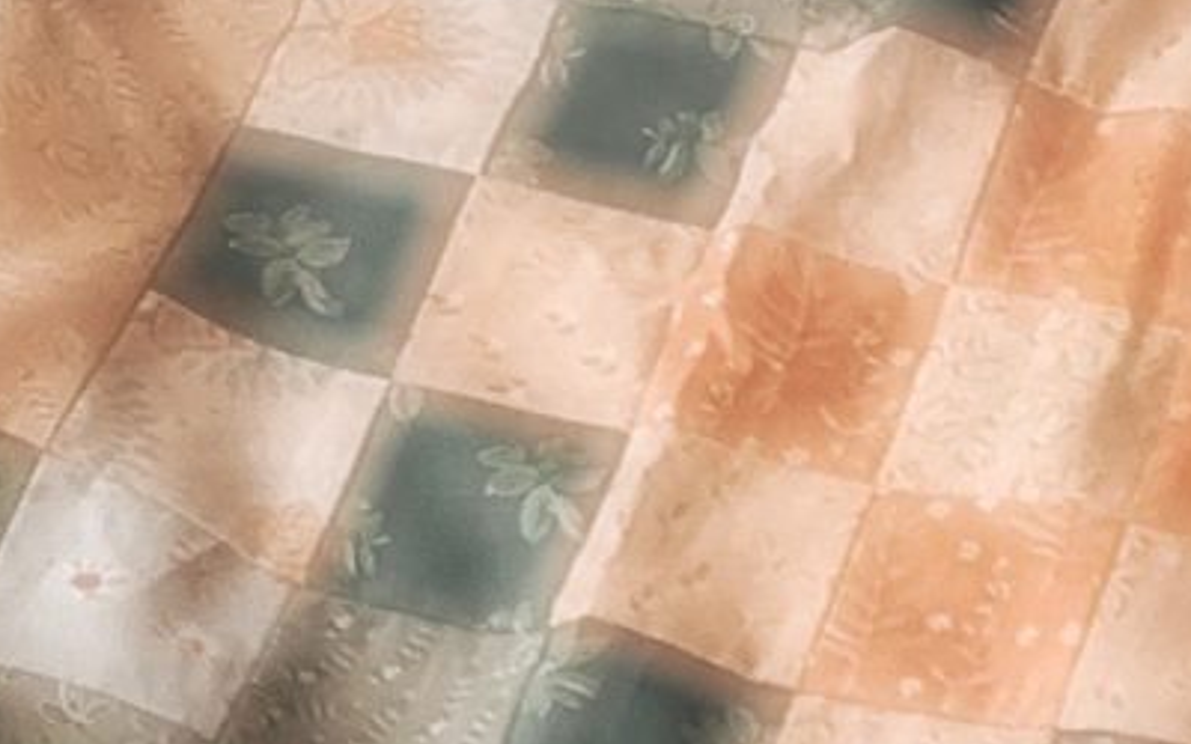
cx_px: 1635
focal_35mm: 163
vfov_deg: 5.8
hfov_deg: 12.4
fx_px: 5291
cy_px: 3723
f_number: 1.78
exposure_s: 1/594
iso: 80
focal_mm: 6.86
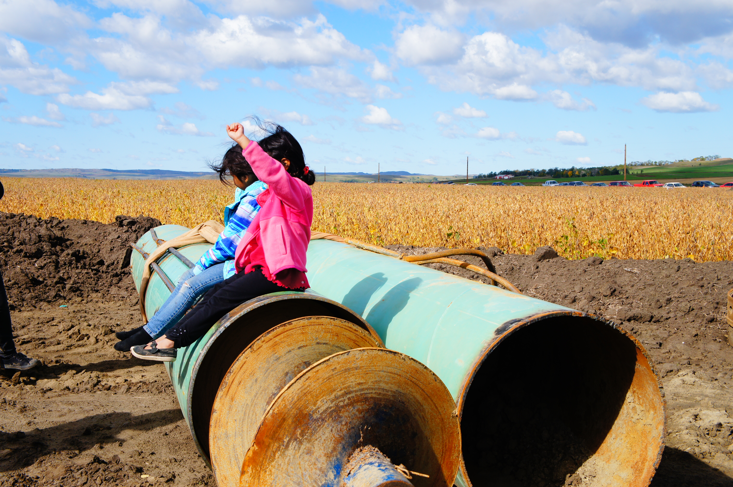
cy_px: 244
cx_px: 366
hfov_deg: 42.4
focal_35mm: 46
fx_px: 946
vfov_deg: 28.9
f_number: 8
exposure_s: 1/400
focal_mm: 31
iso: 200
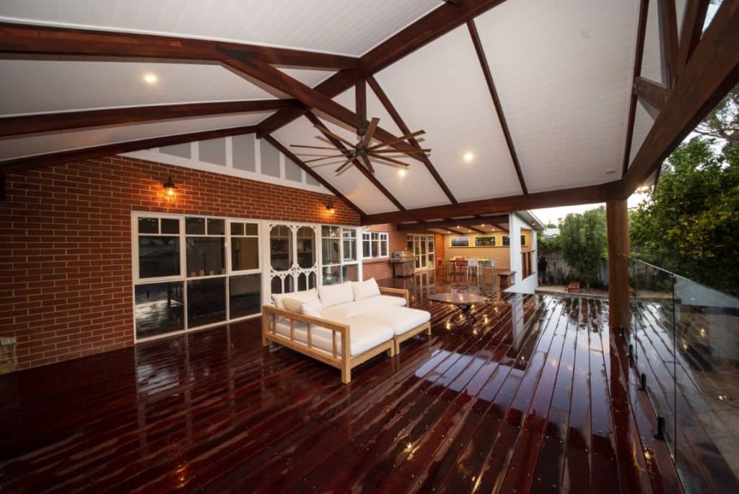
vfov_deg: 90.1
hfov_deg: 112.6
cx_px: 370
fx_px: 246
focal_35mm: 12
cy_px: 247
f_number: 5
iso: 1000
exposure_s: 1/100
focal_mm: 12
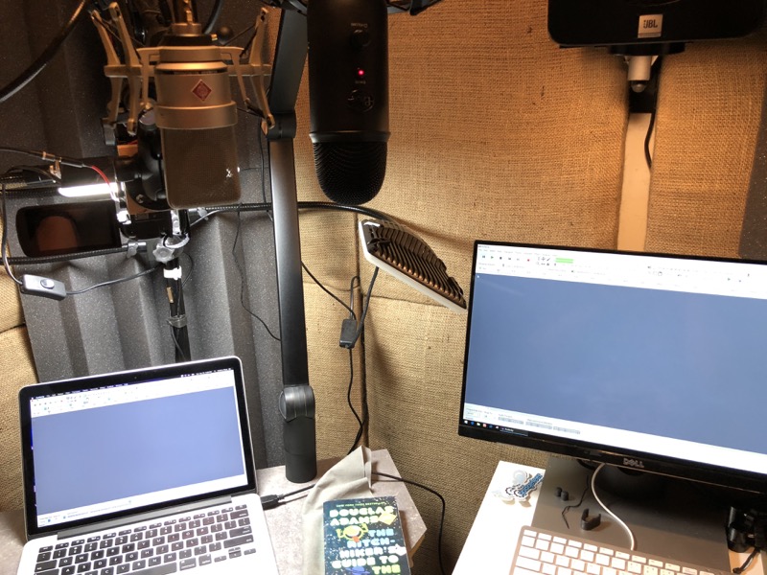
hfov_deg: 63.4
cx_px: 384
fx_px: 620
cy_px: 288
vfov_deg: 49.7
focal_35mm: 28
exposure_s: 1/30
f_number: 1.8
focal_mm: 4
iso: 40
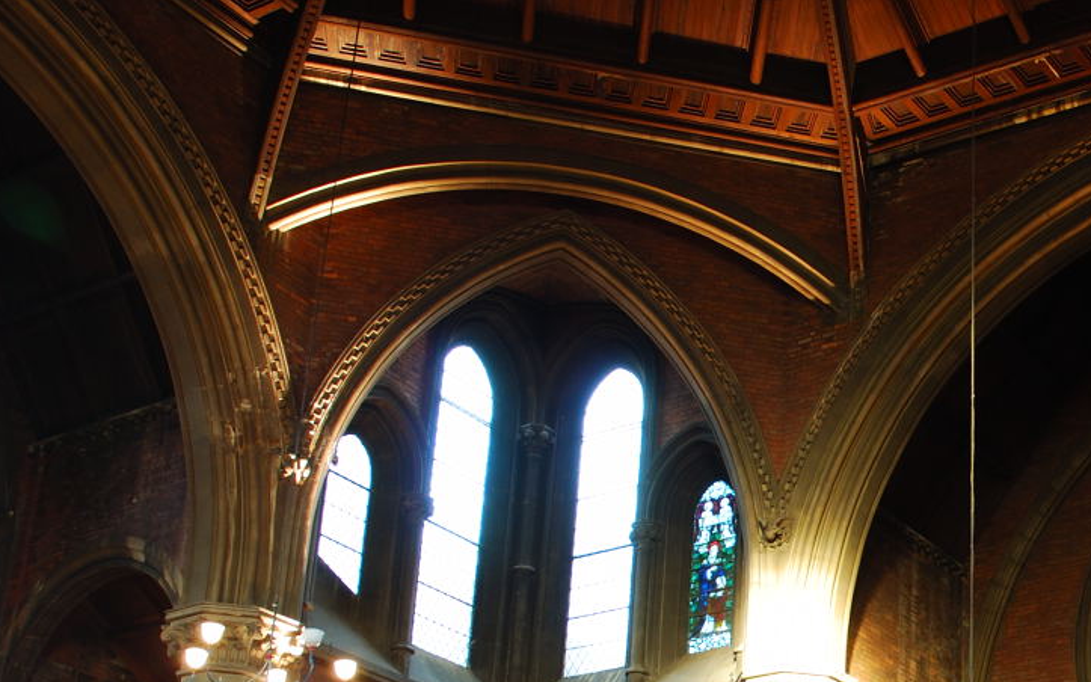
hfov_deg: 31.7
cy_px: 686
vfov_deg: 20.6
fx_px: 1814
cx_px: 1003
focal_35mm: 61
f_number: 8
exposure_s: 1
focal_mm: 18
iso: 100
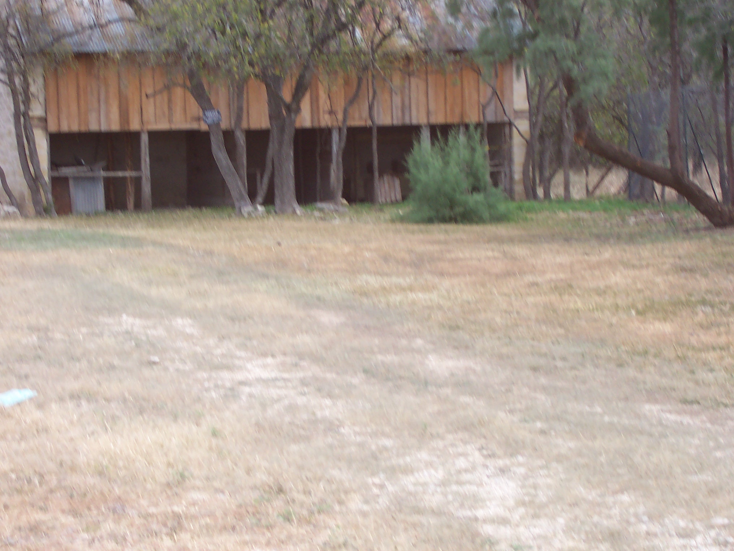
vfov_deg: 16.6
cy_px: 276
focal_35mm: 89
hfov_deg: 22.0
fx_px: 1887
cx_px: 367
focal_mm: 13.5
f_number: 4.1
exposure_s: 1/180
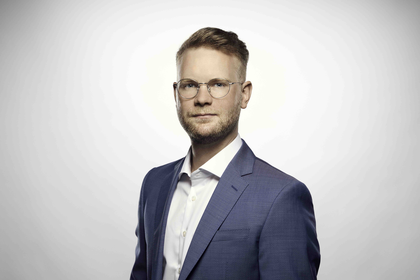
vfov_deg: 13.1
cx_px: 210
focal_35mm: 105
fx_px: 1225
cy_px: 140
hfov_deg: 19.5
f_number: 5.6
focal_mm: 105
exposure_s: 1/160
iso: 64
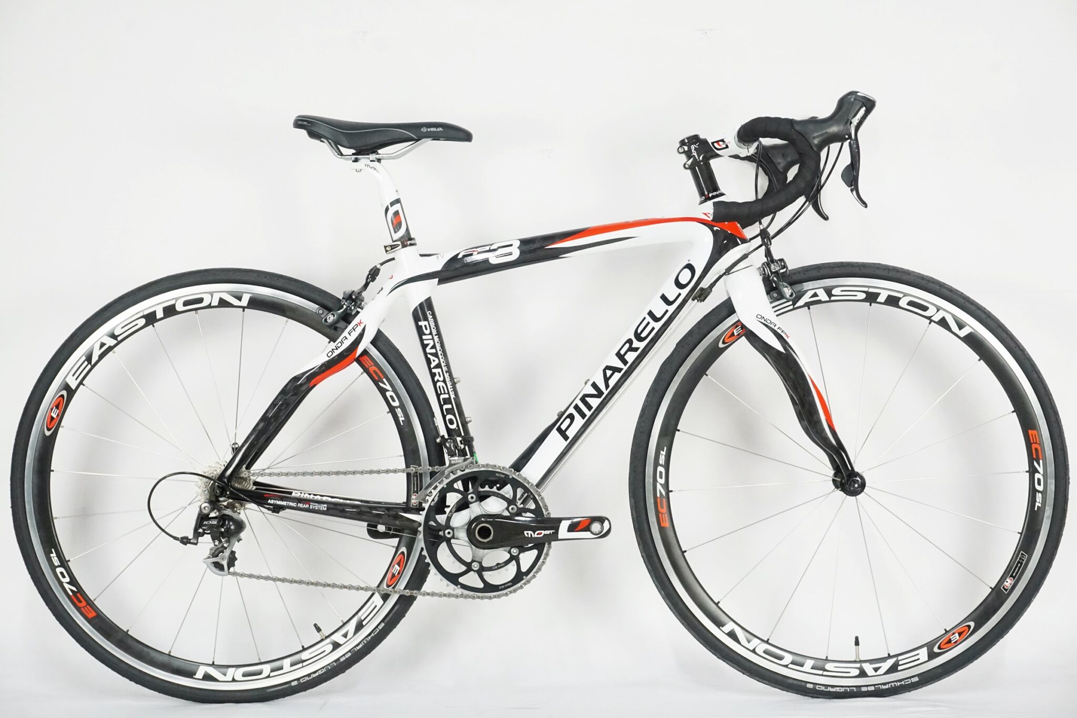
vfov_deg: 22.1
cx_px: 538
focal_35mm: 62
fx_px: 1840
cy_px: 359
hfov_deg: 32.6
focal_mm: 41
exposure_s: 1/50
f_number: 10
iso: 2500
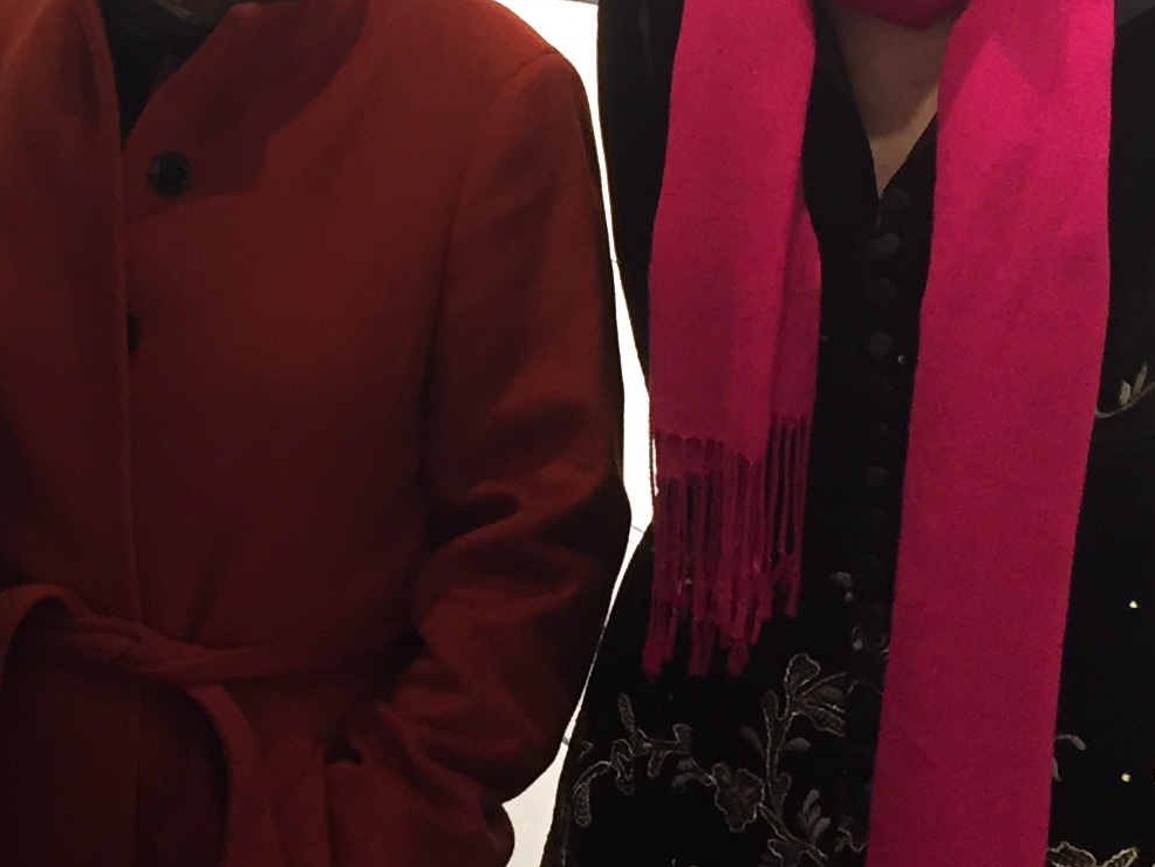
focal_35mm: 96
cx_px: -207
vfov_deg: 15.3
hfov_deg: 19.3
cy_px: 177
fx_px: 3204
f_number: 2.2
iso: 160
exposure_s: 1/33
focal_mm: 4.15
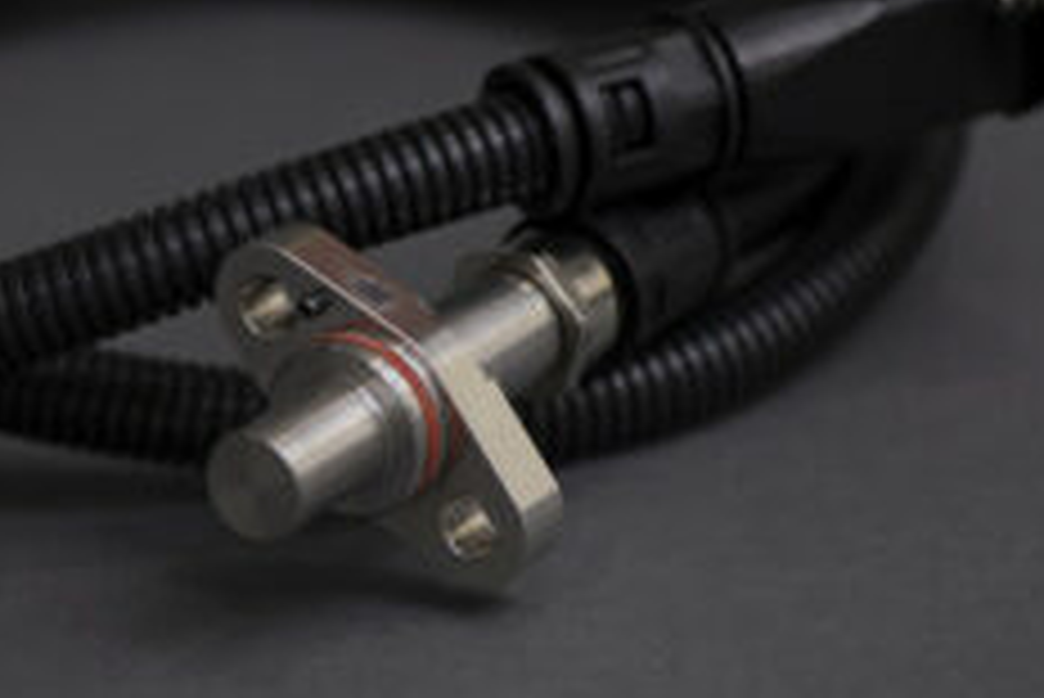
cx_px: 310
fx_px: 6297
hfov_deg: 9.5
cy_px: 243
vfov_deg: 6.3
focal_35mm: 217
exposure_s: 1/60
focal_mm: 105
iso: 100
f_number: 4
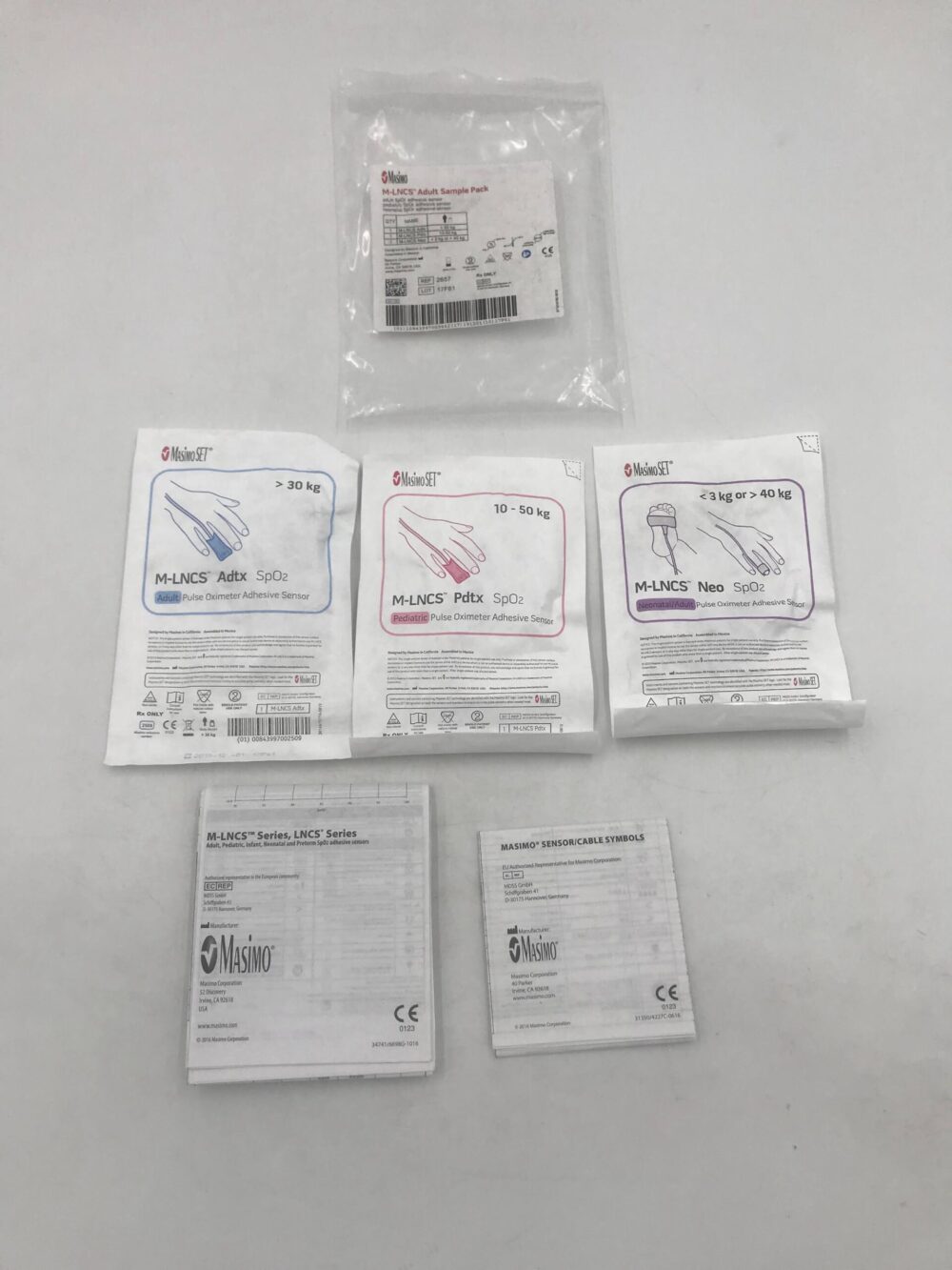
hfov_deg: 49.8
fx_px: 1027
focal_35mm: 28
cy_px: 635
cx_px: 476
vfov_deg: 63.4
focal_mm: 3.99
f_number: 1.8
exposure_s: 1/400
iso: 20
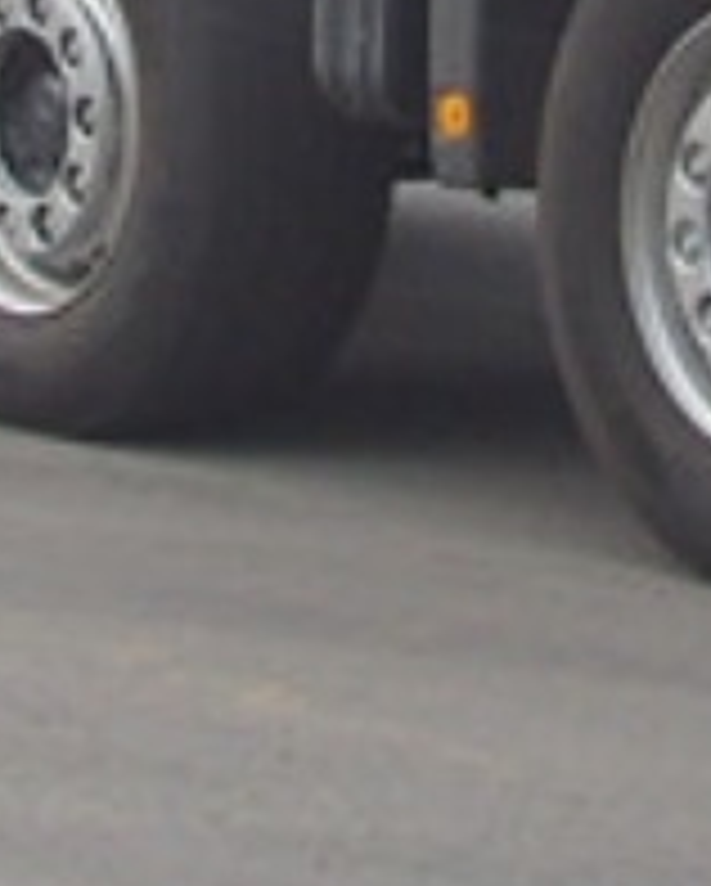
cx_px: 544
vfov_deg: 7.5
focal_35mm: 247
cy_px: -994
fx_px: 6487
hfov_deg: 6.3
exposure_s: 1/250
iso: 50
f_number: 3.5
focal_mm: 6.6
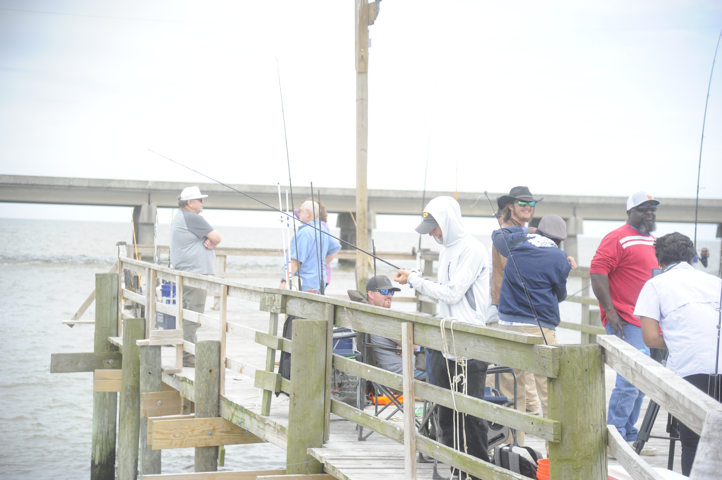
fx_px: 1643
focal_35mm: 82
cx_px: 361
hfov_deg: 24.8
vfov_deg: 16.6
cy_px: 240
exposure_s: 1/8000
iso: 3200
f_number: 4
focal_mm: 82
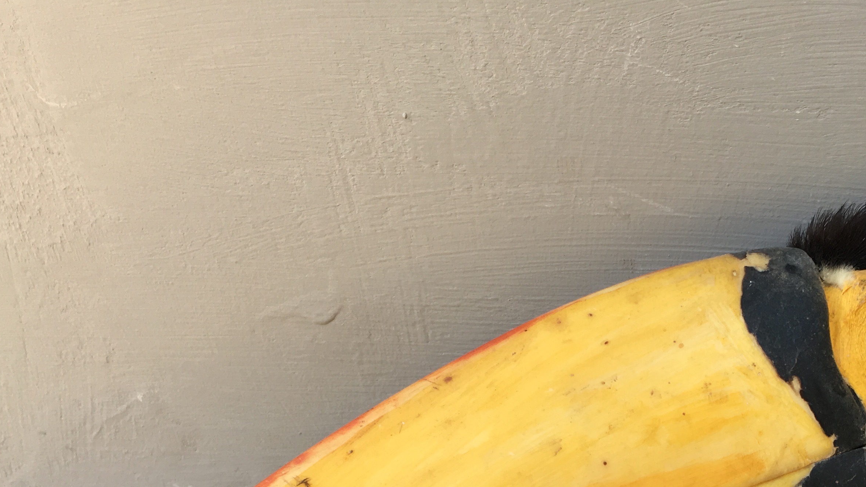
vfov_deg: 21.0
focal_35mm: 54
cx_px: 631
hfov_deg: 37.7
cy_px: 552
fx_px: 1240
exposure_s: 1/100
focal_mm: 4.15
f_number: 2.2
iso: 25
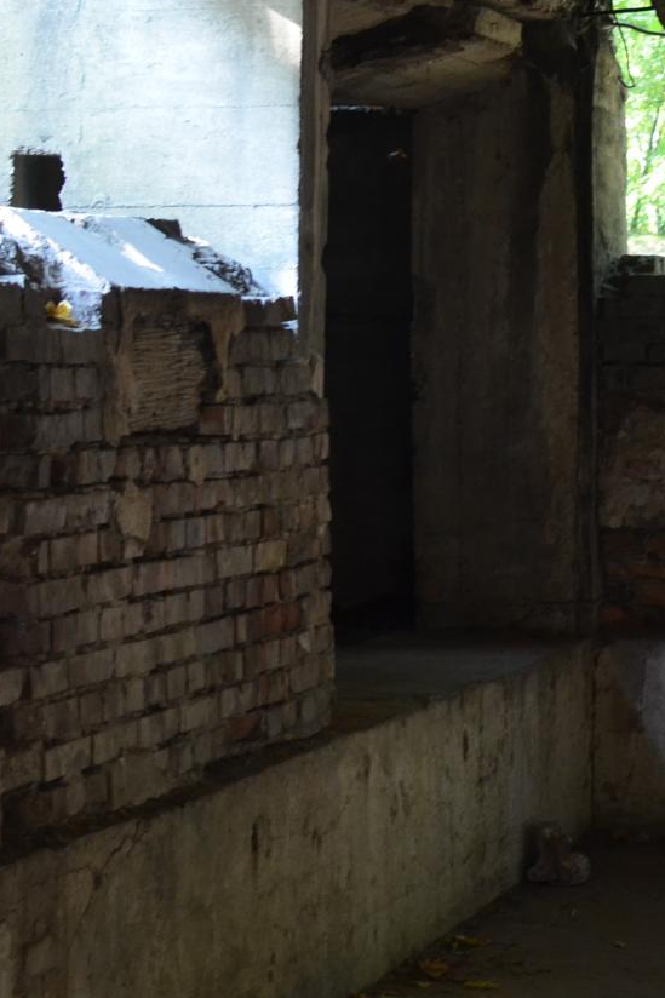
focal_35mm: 130
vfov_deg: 15.7
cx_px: 1151
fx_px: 3610
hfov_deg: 10.0
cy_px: 377
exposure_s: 1/50
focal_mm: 35
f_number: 3.5
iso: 640
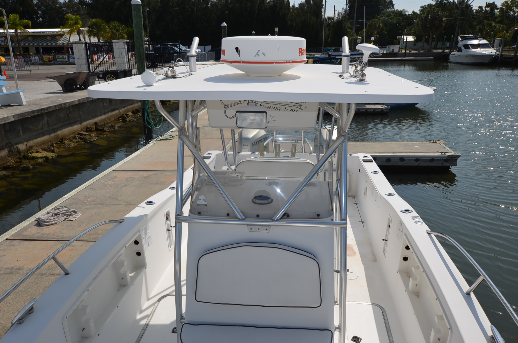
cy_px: 172
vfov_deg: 43.4
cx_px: 259
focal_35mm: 30
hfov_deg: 62.0
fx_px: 431
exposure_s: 1/400
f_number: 10
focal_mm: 20
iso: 100
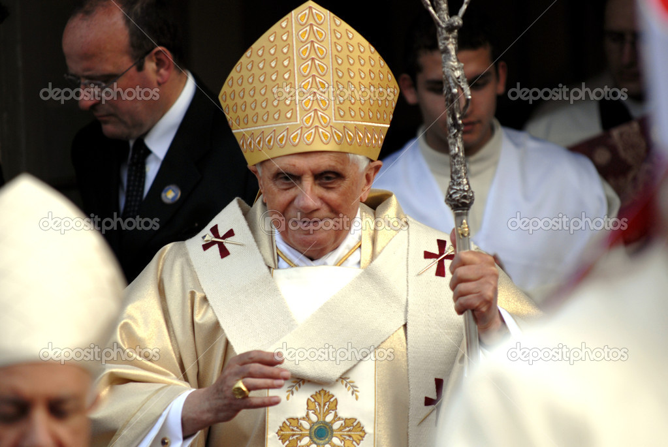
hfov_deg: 6.9
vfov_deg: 4.6
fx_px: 5574
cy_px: 224
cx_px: 334
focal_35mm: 300
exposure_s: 1/1500
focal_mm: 200
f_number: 2.8
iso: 140
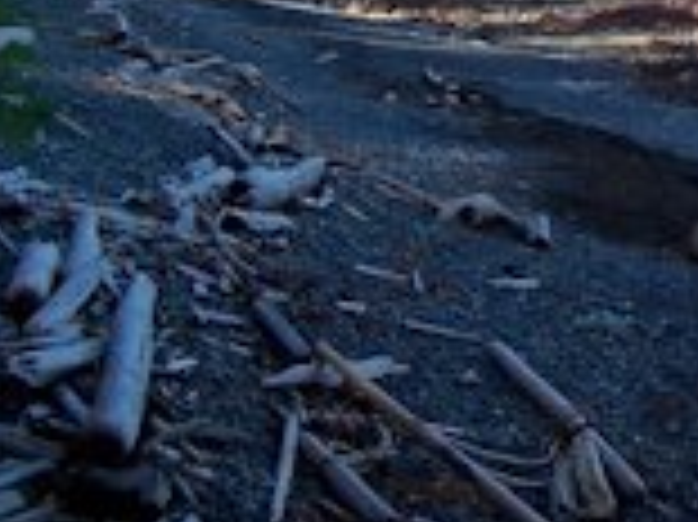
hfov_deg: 16.9
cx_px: 887
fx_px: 2216
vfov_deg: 12.9
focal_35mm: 110
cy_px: -200
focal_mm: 5.6
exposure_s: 1/250
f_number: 5.6
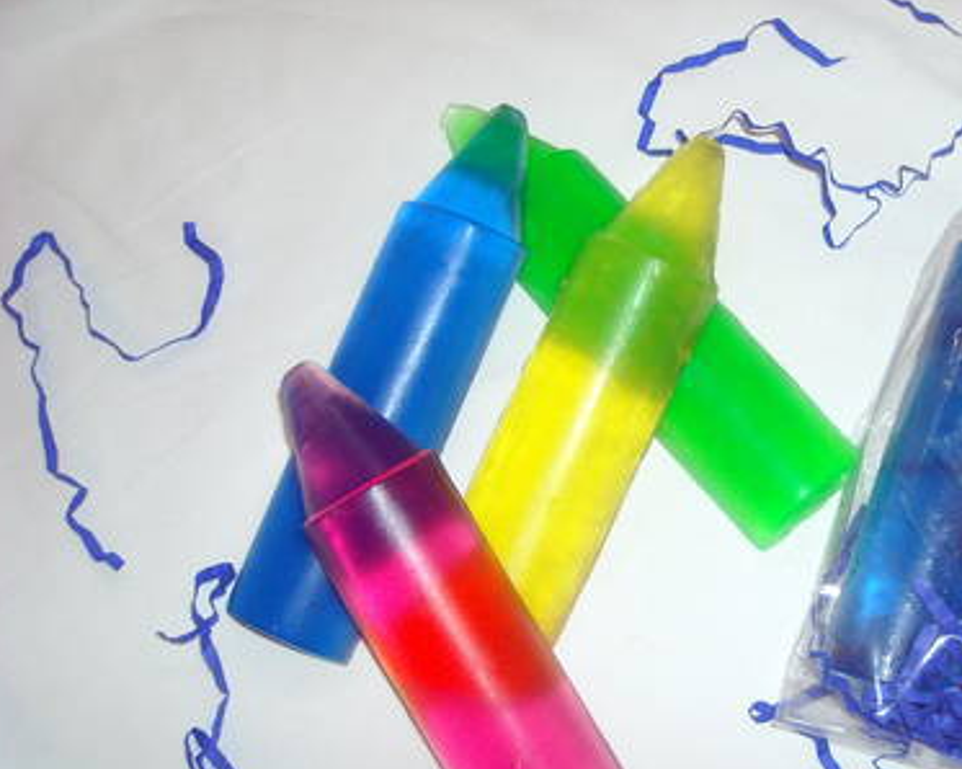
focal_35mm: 55
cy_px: 431
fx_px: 1565
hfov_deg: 33.3
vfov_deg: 27.6
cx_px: 748
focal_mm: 5.7
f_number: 2.8
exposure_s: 1/60
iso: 200
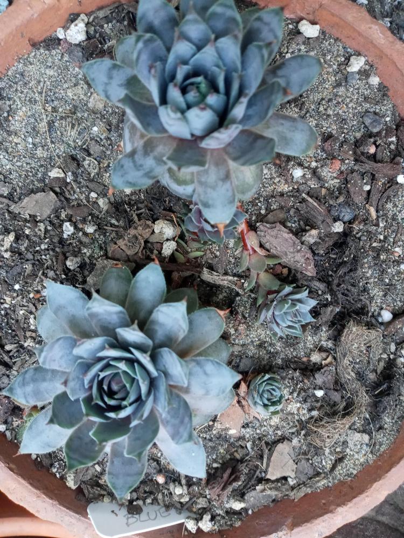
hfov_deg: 49.7
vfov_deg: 63.4
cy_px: 269
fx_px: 436
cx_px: 202
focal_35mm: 28
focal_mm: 3.61
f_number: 1.8
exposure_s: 1/30
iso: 300
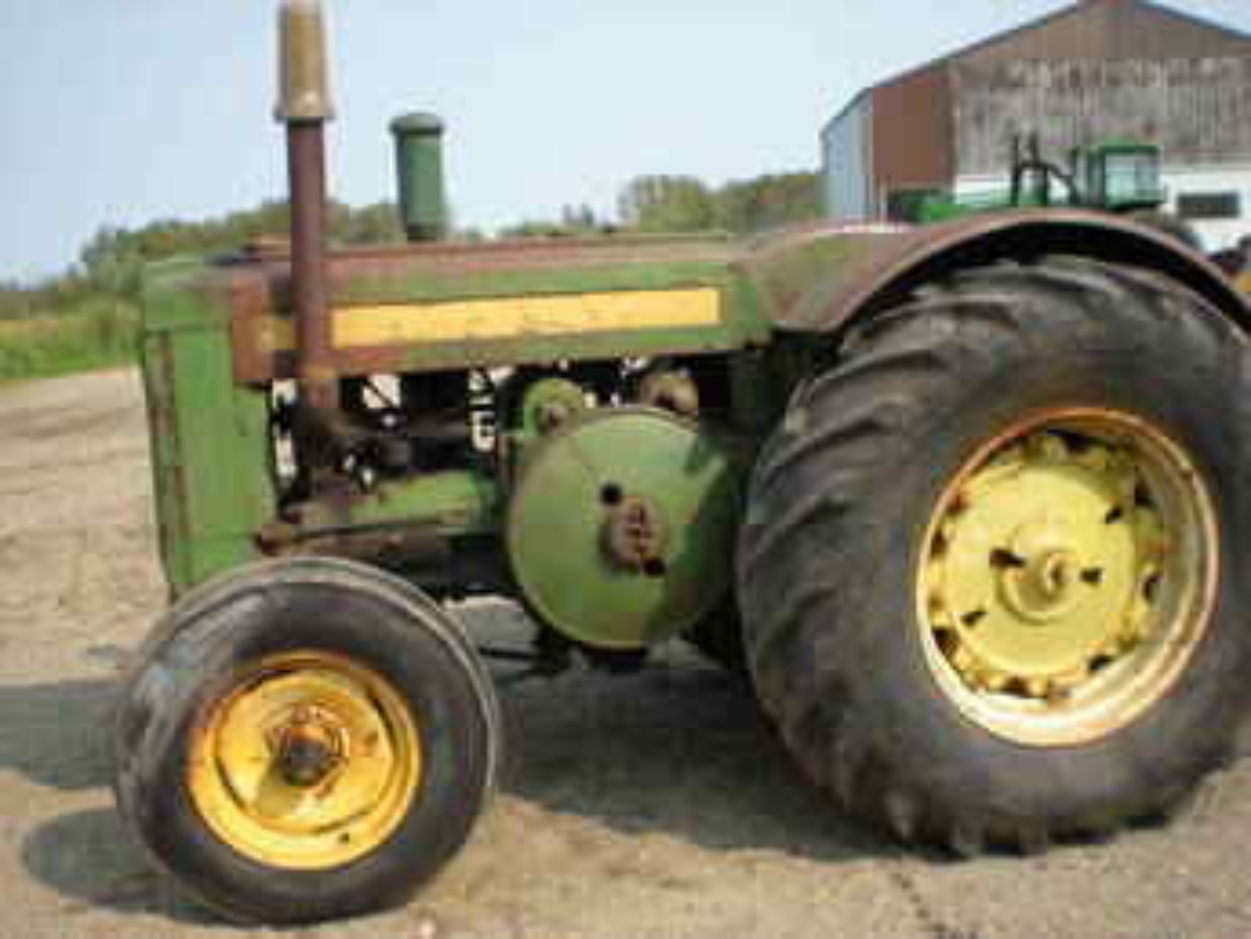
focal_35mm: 38
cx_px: 626
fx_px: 1373
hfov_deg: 49.0
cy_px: 470
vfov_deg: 37.7
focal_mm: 6.3
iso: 64
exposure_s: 1/270
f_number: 4.6
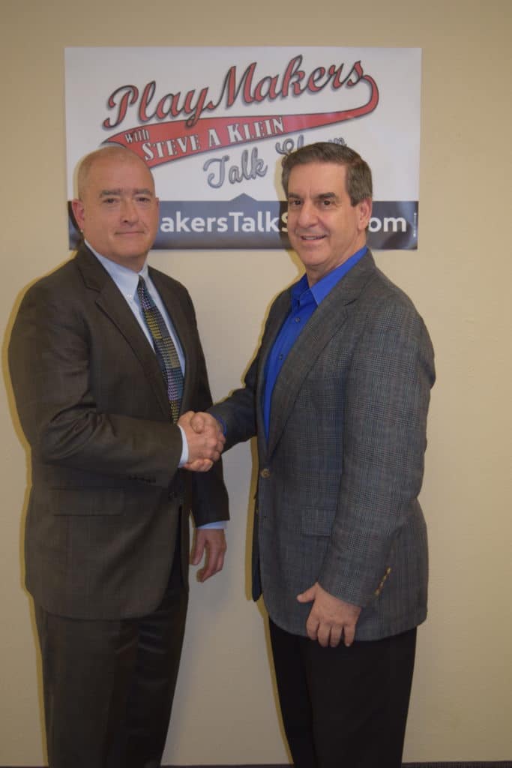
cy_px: 384
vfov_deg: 42.3
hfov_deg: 29.0
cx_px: 256
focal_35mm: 46
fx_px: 992
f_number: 4.2
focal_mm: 31
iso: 900
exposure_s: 1/60
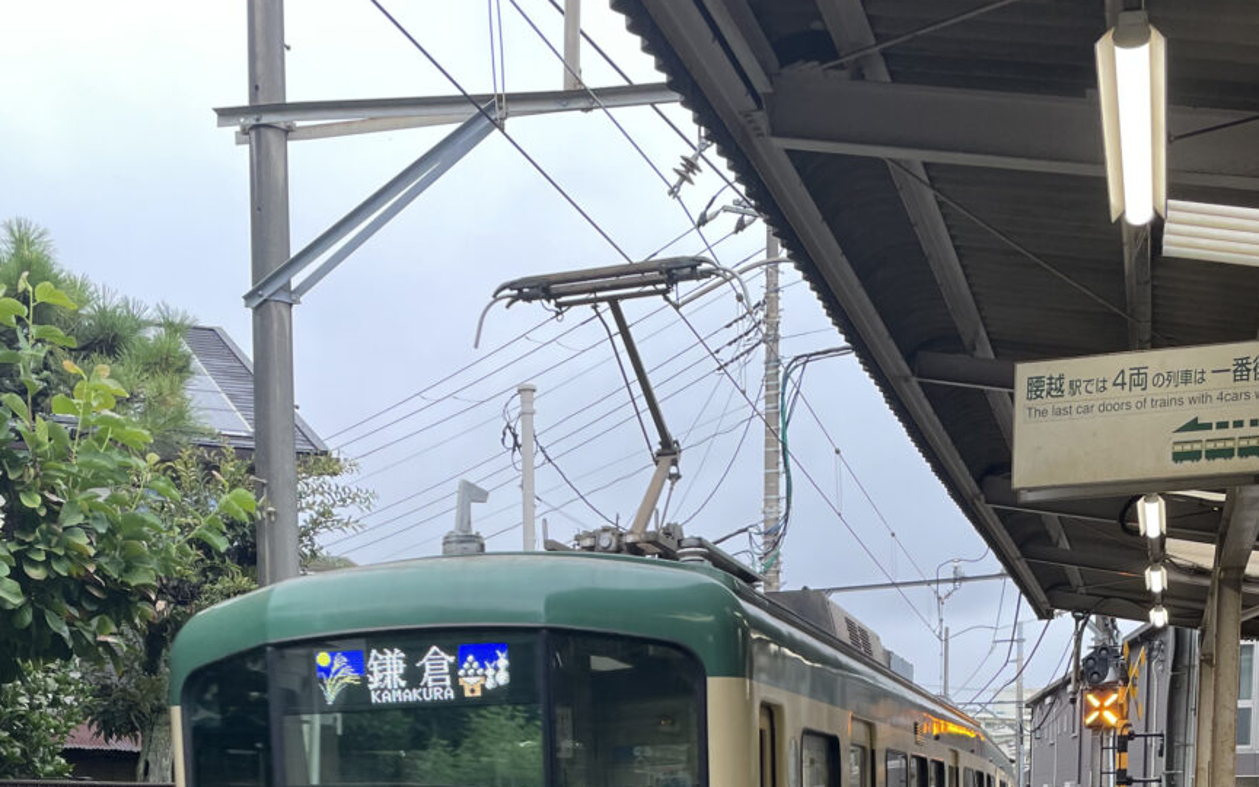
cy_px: 994
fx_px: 1681
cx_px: 580
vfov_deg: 23.6
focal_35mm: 49
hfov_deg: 41.0
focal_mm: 4.2
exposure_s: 1/100
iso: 40
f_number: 1.6
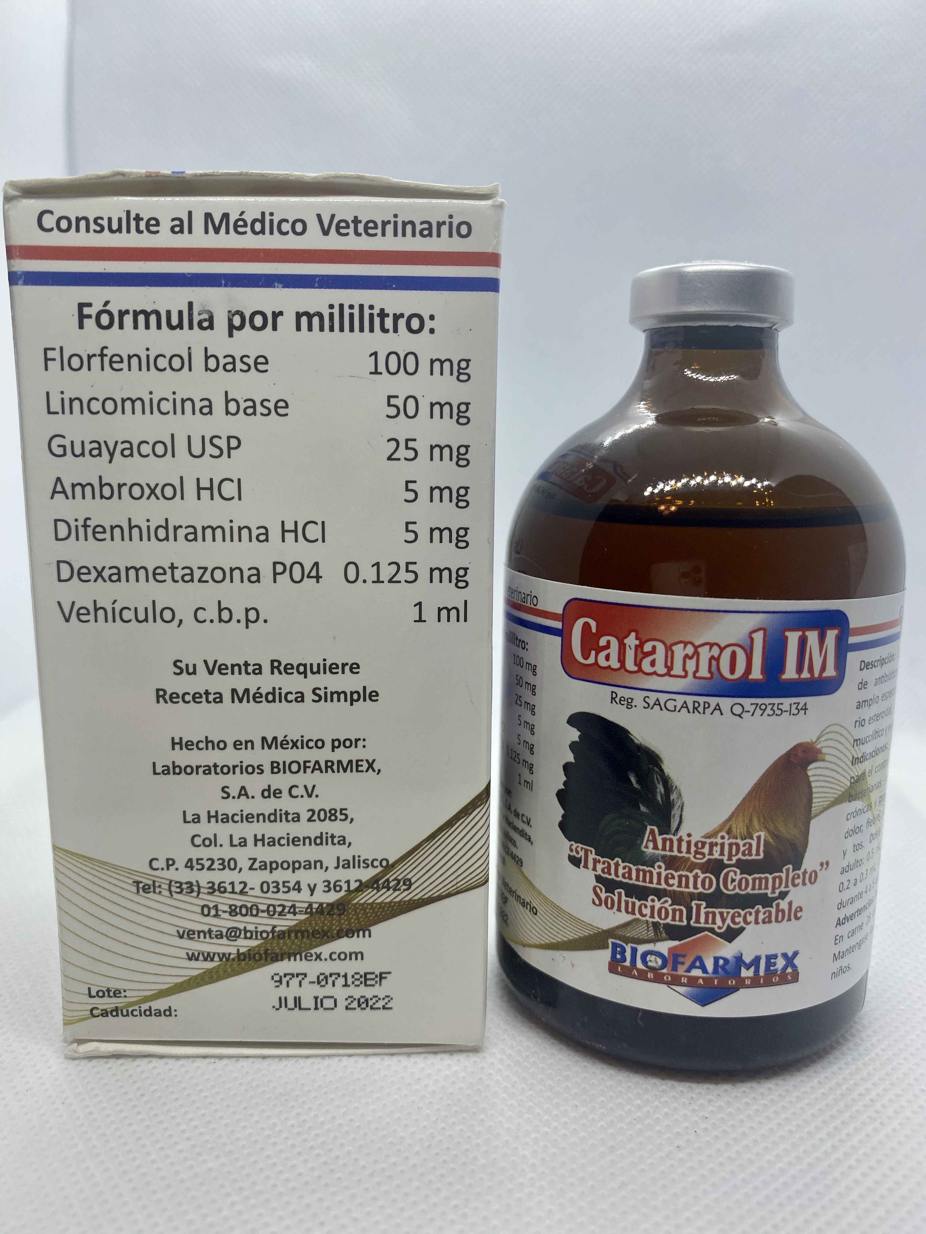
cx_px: 463
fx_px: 927
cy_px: 617
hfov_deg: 53.1
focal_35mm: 26
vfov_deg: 67.3
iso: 32
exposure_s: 1/317
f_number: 1.8
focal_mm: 4.25
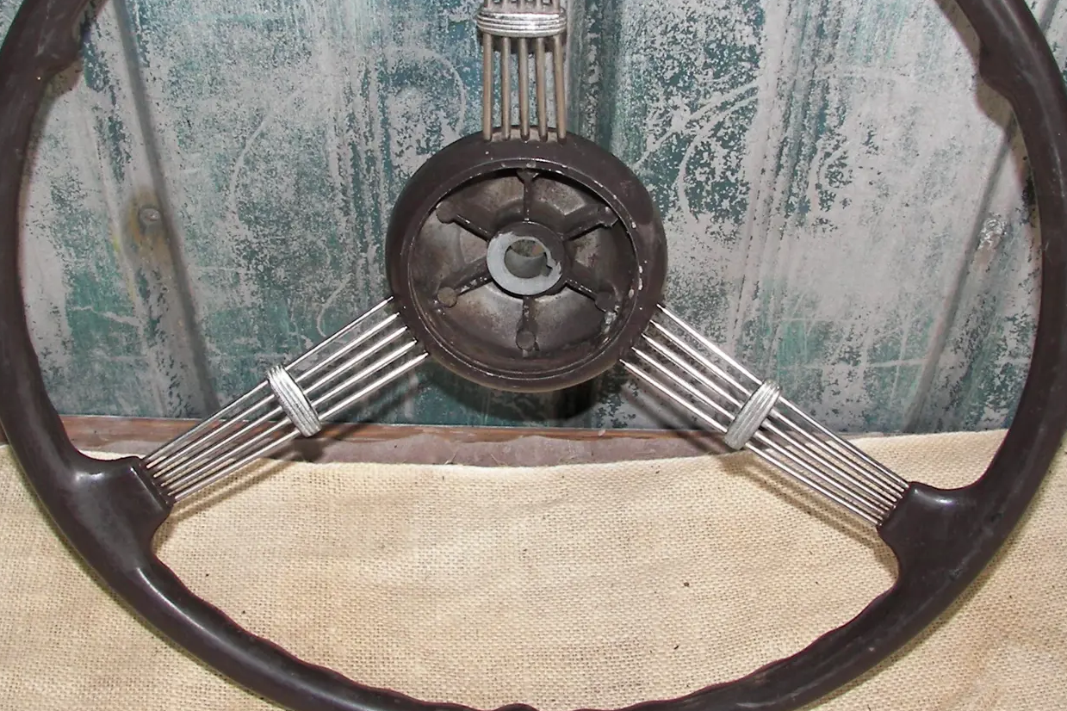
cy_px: 273
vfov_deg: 23.3
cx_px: 512
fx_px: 1719
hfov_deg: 34.5
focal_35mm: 58
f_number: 2.8
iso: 100
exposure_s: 1/30
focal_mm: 6
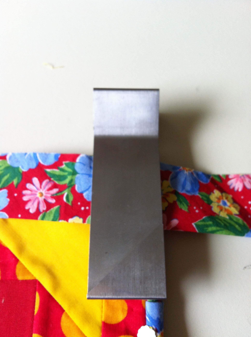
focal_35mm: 35
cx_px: 126
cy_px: 168
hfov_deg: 40.6
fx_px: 339
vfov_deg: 52.7
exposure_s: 1/30
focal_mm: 3.85
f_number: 2.8
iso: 80
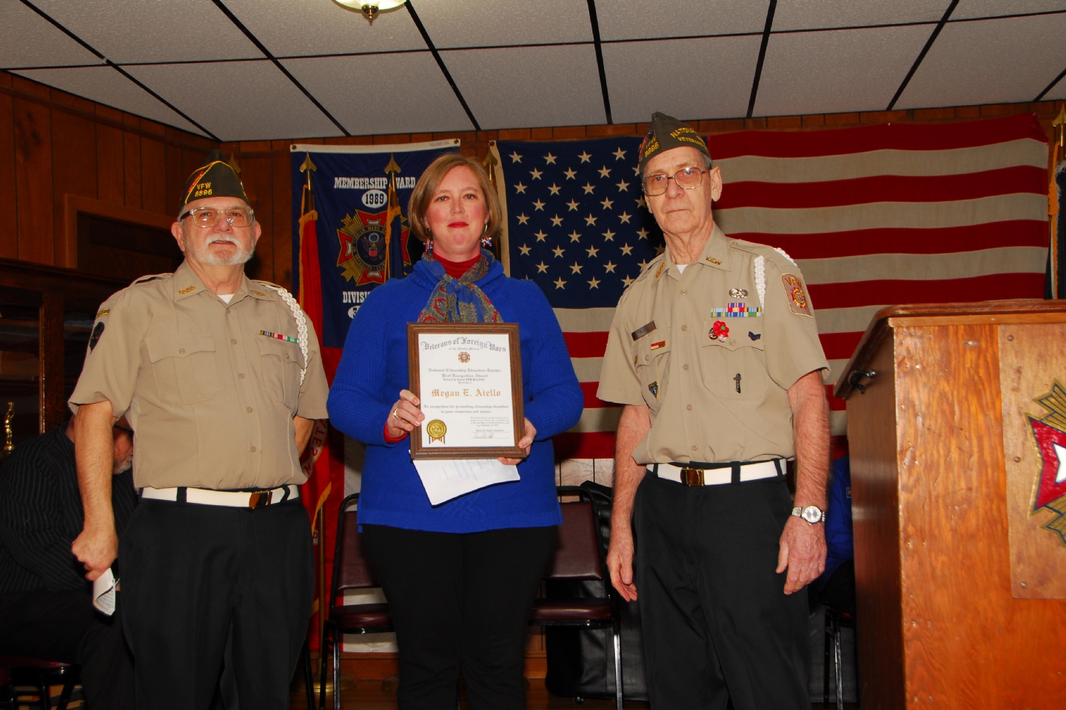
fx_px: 1244
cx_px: 533
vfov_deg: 31.9
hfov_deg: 46.4
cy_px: 355
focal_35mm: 42
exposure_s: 1/60
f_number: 5.6
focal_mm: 28
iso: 200
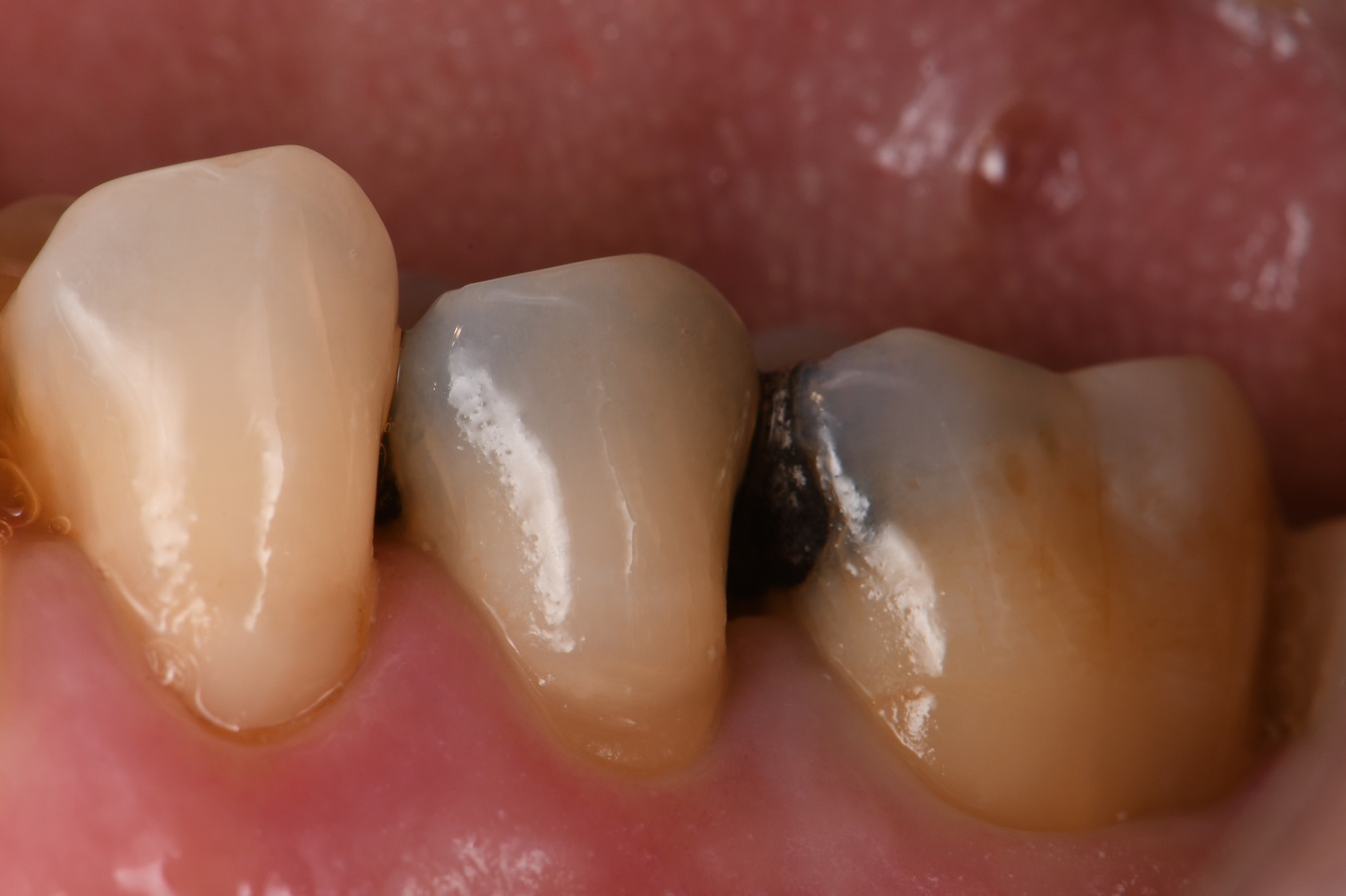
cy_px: 448
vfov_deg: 8.7
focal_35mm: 157
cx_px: 673
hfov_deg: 13.1
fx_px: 5867
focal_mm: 105
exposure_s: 1/200
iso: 200
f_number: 32
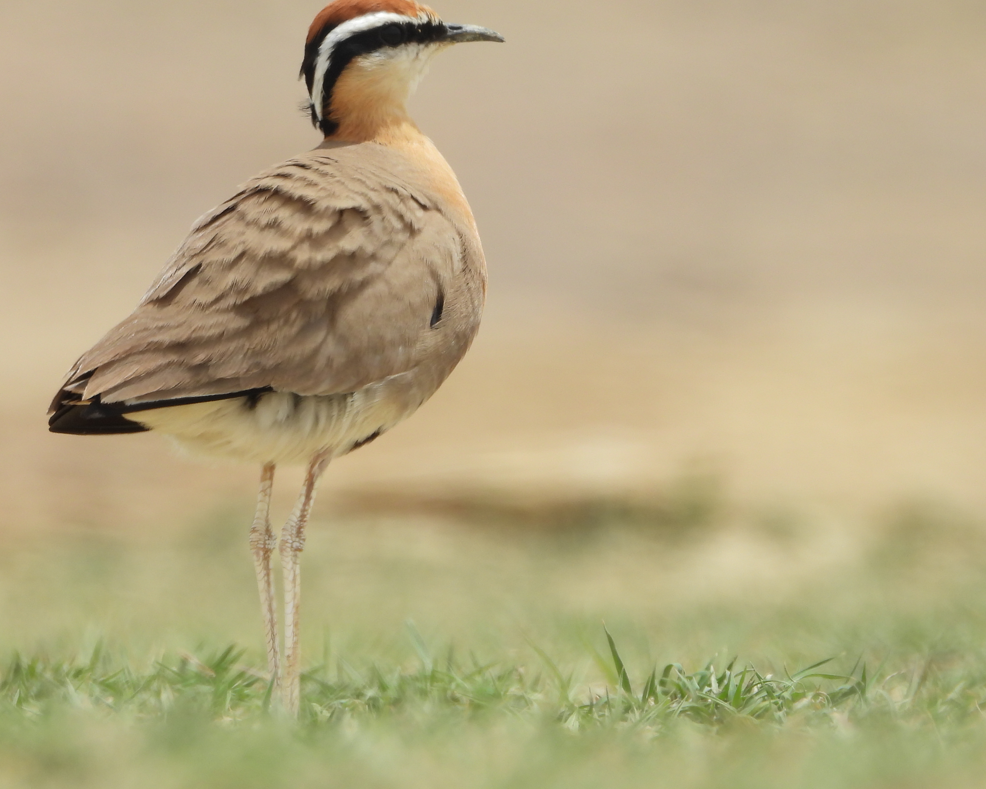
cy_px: 270
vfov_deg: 1.2
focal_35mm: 1323
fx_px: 38604
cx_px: 332
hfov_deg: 1.5
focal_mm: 167
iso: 100
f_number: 5.6
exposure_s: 1/500
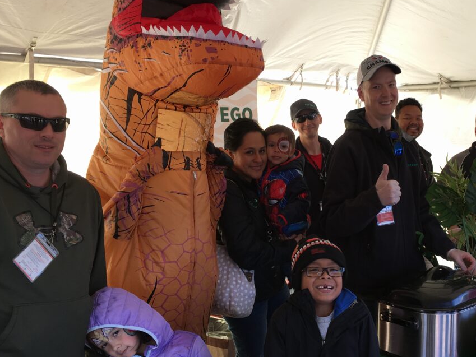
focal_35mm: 41
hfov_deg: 45.2
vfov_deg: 35.1
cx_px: 313
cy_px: 200
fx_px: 564
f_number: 2.2
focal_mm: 4.15
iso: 25
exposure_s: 1/120
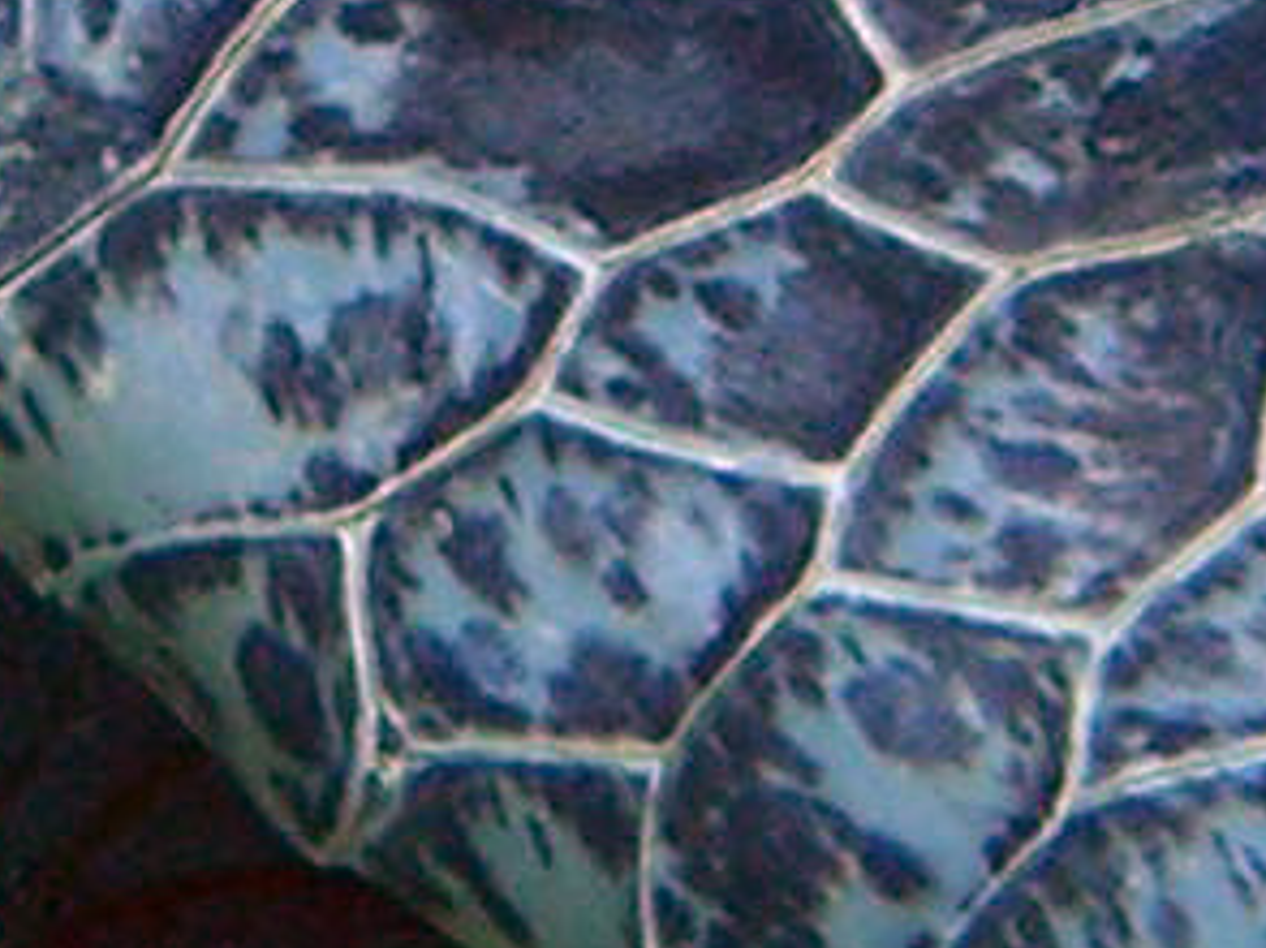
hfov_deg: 7.4
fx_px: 9684
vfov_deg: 5.5
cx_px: -133
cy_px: -750
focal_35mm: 265
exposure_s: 1/350
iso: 50
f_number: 2.8
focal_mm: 6
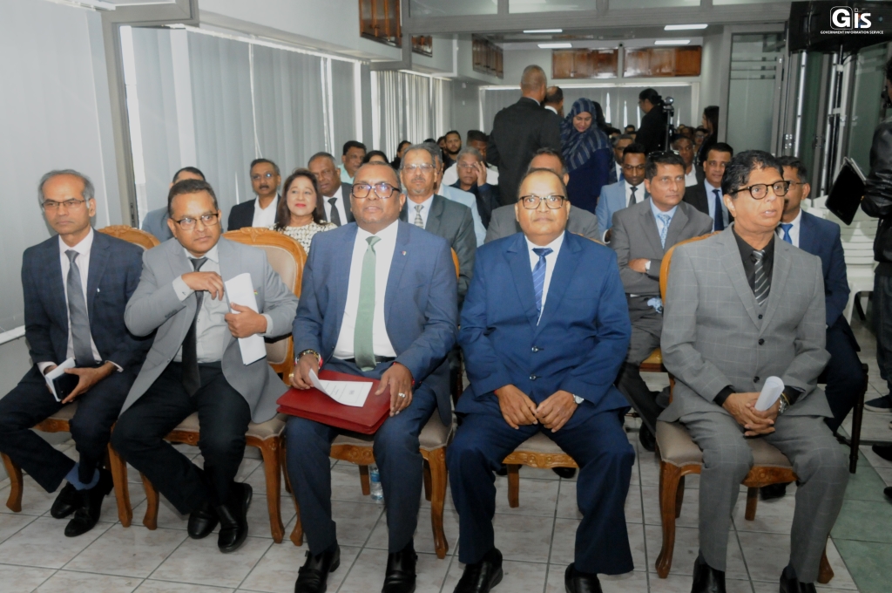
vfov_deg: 41.6
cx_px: 446
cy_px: 296
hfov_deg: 59.6
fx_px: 780
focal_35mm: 32
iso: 3200
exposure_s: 1/160
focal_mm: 21
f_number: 8
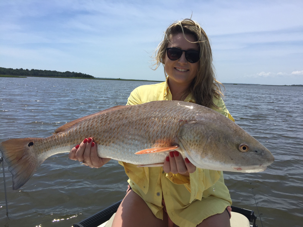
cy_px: 114
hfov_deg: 61.7
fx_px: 254
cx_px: 152
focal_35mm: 29
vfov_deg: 48.2
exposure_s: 1/2825
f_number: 2.2
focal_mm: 4.15
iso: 32
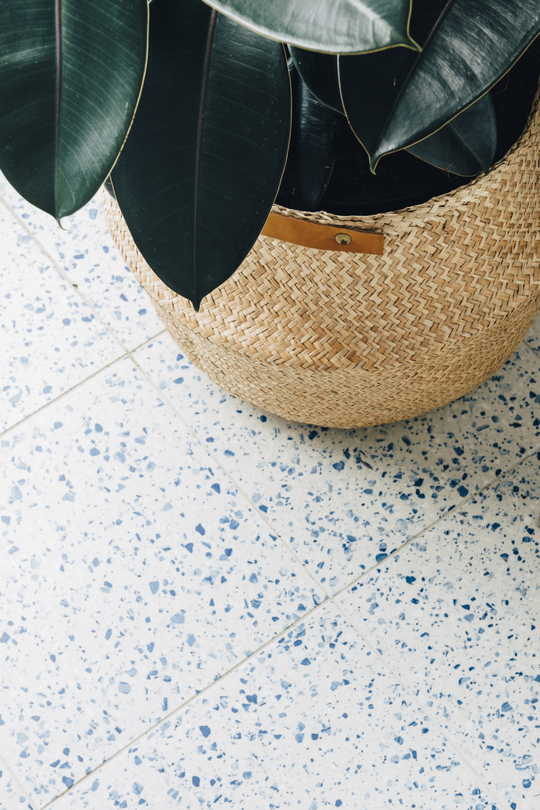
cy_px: 405
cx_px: 270
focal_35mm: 70
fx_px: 1574
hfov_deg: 19.5
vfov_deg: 28.8
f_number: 13
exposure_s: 1
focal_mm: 70
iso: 160
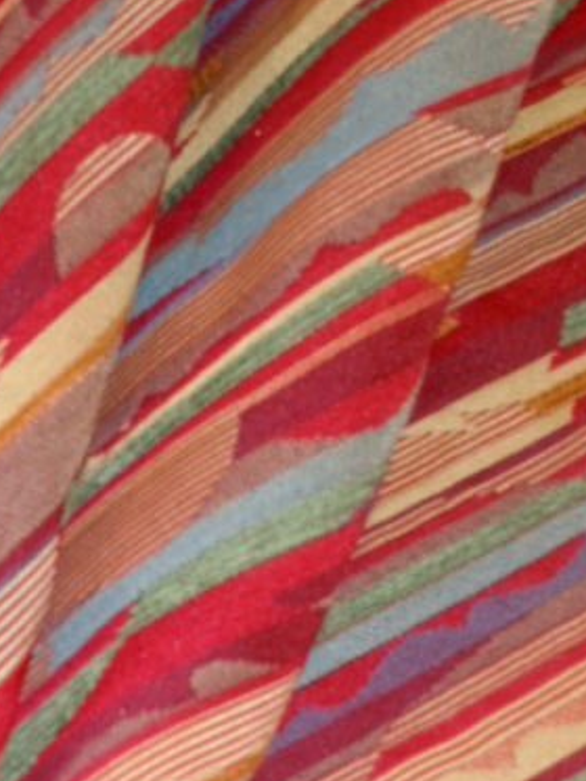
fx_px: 2865
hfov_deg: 11.6
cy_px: 574
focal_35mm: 127
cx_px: 138
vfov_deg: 15.5
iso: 200
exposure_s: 1/40
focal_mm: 13.2
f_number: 5.2
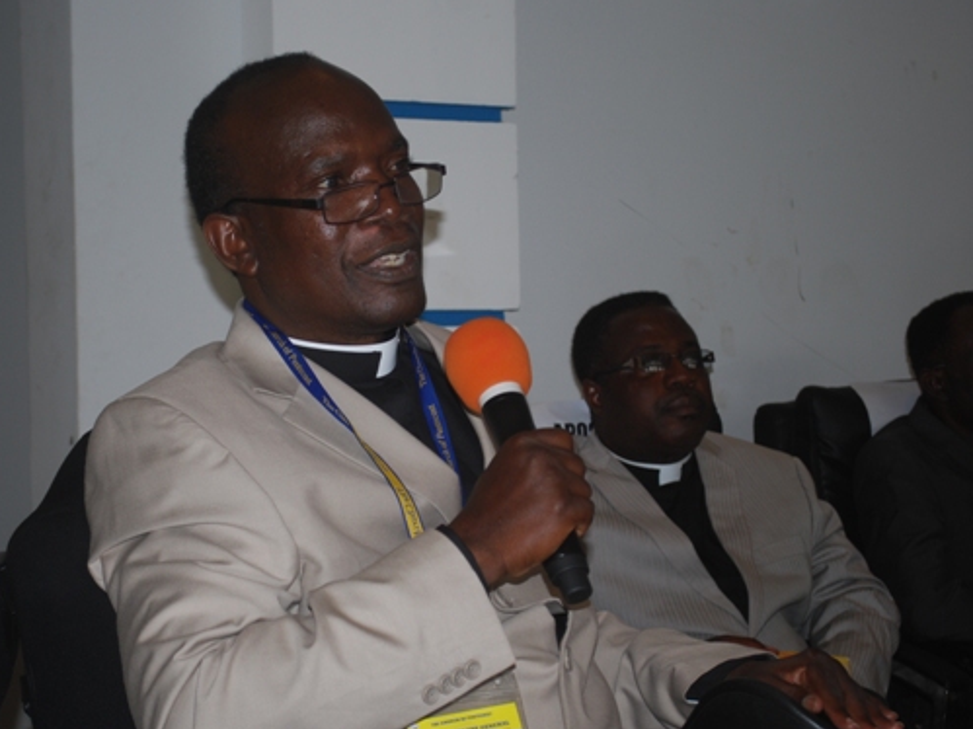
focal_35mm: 83
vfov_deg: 17.8
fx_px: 2332
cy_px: 366
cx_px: 413
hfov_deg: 23.5
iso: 200
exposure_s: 1/60
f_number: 5.6
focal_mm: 48
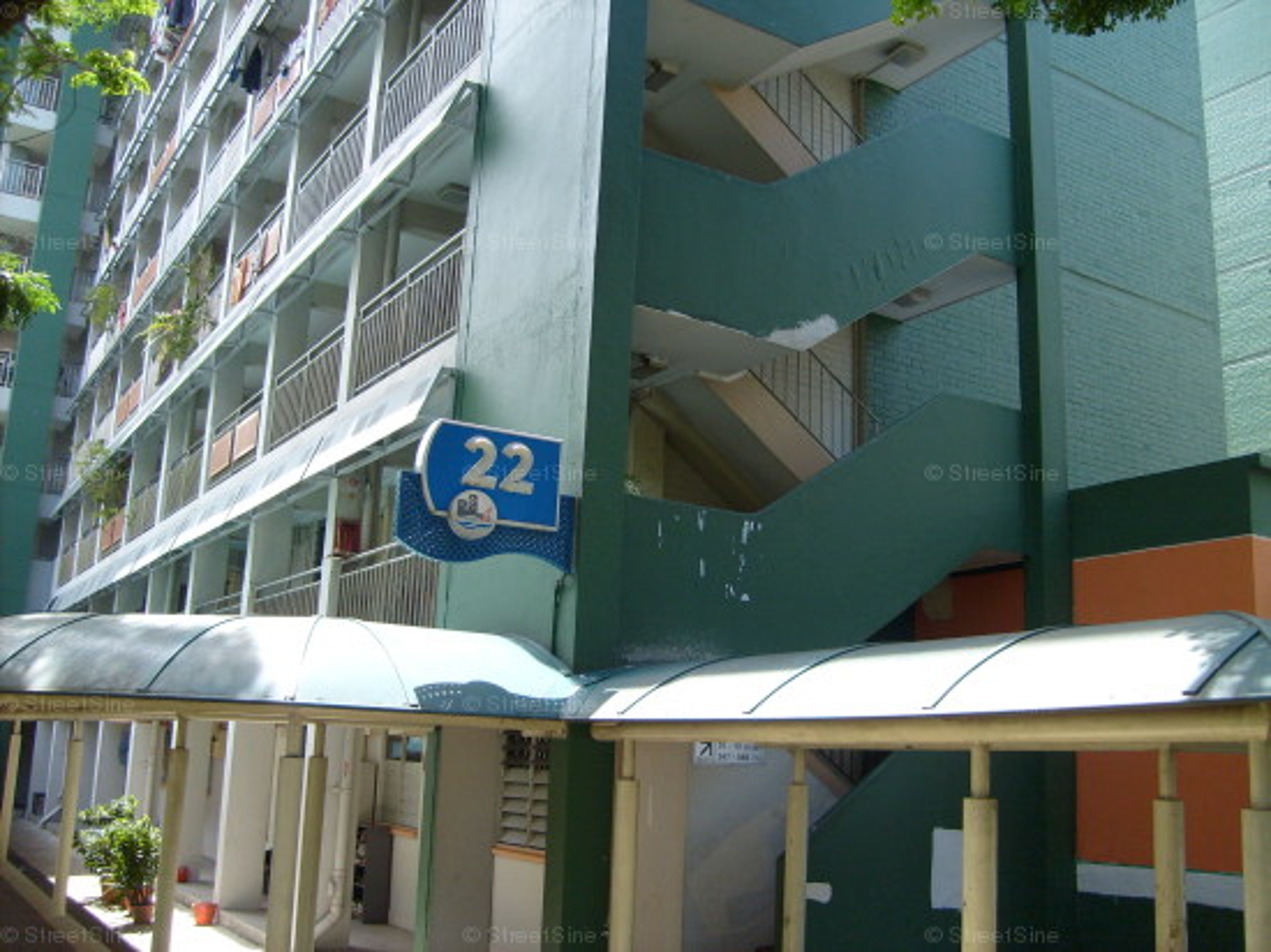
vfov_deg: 40.7
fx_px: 1285
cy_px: 476
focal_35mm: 35
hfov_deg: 52.6
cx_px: 636
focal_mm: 5.8
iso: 80
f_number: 2.8
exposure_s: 1/350
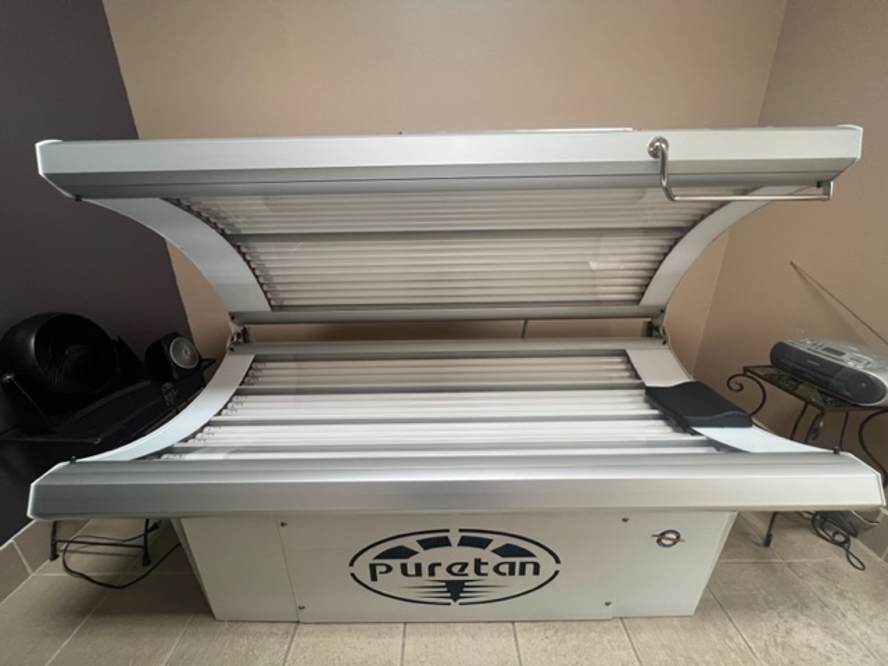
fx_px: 333
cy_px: 333
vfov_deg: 89.9
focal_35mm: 13
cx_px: 444
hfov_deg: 106.2
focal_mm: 1.57
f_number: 1.8
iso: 200
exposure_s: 1/60
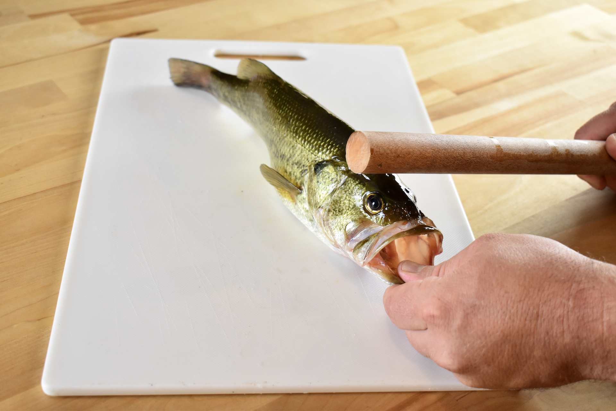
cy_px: 206
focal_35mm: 51
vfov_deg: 26.5
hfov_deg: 38.9
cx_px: 308
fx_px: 873
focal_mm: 34
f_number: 4.5
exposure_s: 1/125
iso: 1400
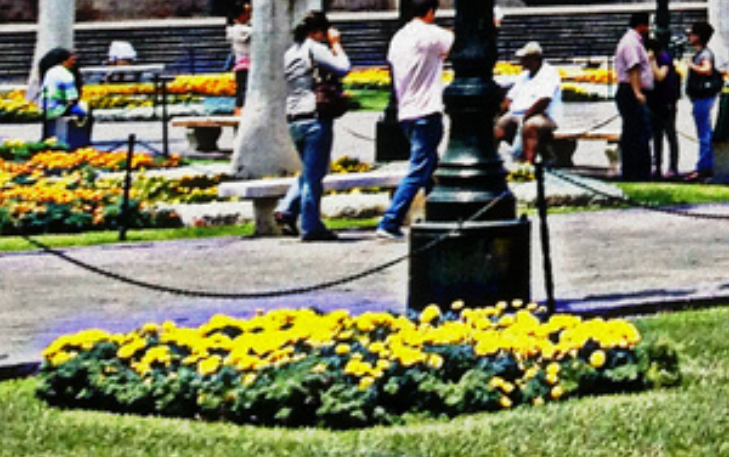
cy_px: -617
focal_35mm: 178
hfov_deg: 11.4
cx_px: 989
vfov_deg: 7.0
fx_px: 3539
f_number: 2.4
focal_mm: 4.28
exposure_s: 1/1493
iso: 64
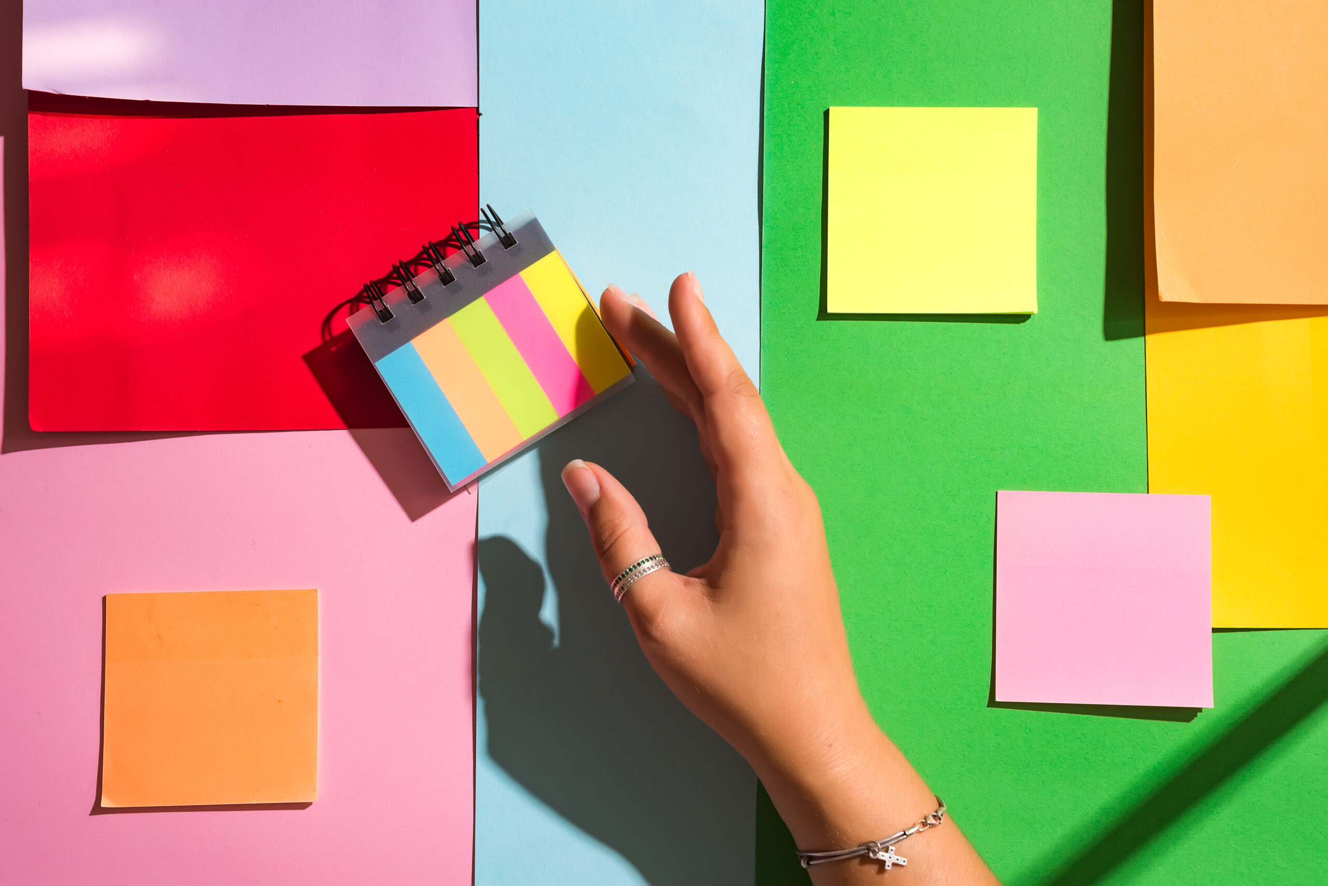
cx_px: 664
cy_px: 443
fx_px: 1845
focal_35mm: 50
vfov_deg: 27.0
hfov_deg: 39.6
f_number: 11
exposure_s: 1/100
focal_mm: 50
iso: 100
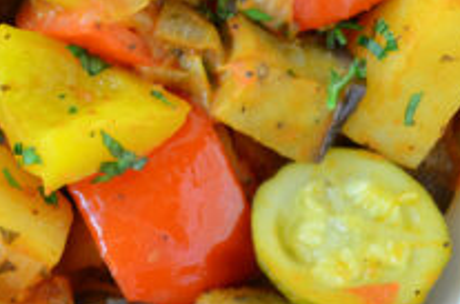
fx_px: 1555
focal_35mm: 122
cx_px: -176
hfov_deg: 15.8
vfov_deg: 11.0
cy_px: -26
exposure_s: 3
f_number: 9
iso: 100
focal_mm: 28
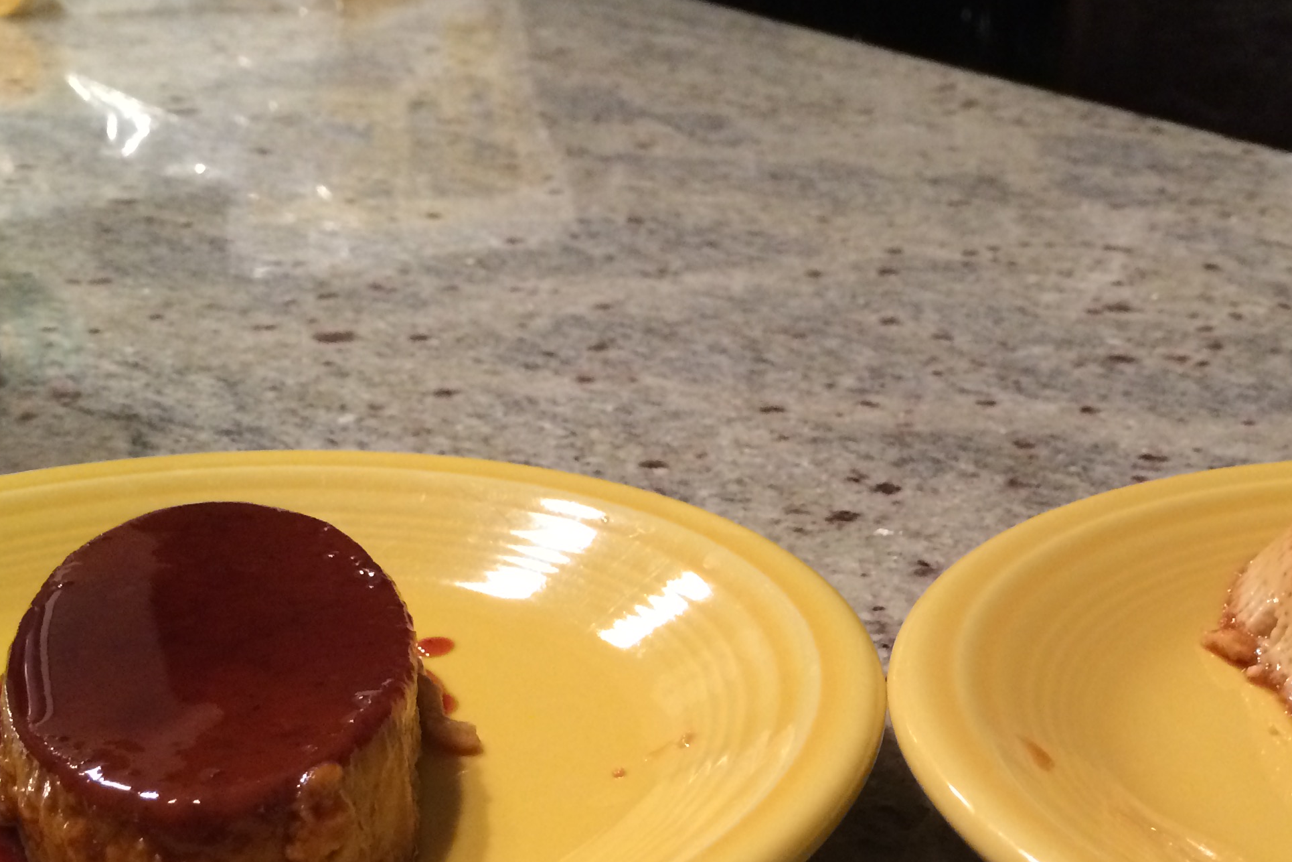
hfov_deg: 38.5
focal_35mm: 51
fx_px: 1830
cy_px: 711
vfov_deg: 25.9
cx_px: 858
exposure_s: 1/24
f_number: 2.2
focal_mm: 4.15
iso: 250
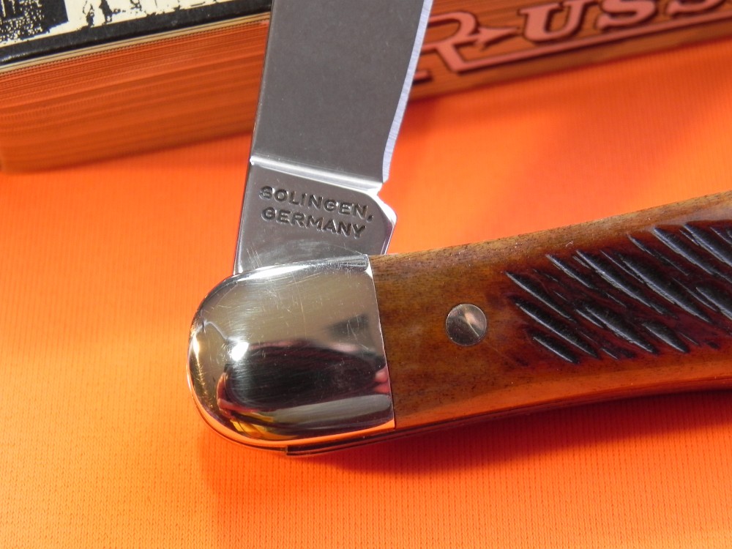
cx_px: 366
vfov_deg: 17.4
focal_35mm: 85
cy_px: 274
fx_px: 1797
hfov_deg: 23.0
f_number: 4
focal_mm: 15.1
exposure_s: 1/30
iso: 178
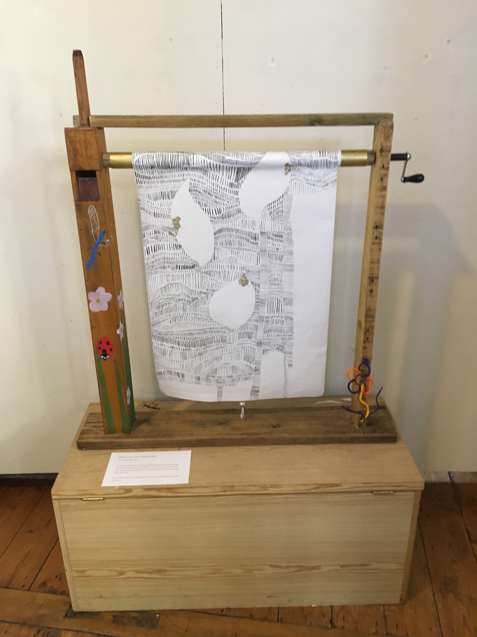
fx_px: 533
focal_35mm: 29
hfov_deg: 48.2
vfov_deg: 61.7
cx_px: 238
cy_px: 318
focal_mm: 4.15
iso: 160
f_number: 2.2
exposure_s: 1/33
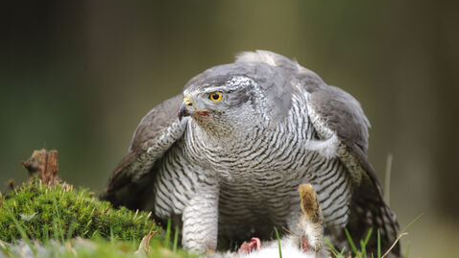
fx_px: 5124
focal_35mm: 421
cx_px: 230
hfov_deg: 5.1
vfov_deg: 2.9
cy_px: 147
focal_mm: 400
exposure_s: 1/50
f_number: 4
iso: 640
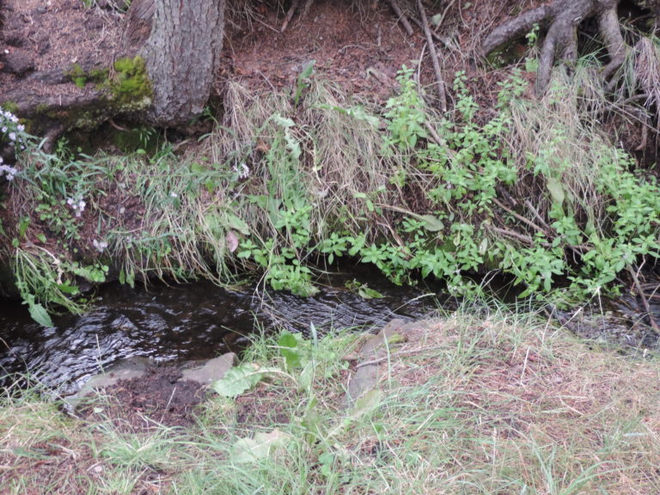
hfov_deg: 40.4
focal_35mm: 47
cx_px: 330
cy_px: 248
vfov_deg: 30.9
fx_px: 896
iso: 400
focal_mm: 8.3
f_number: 3.5
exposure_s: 1/25
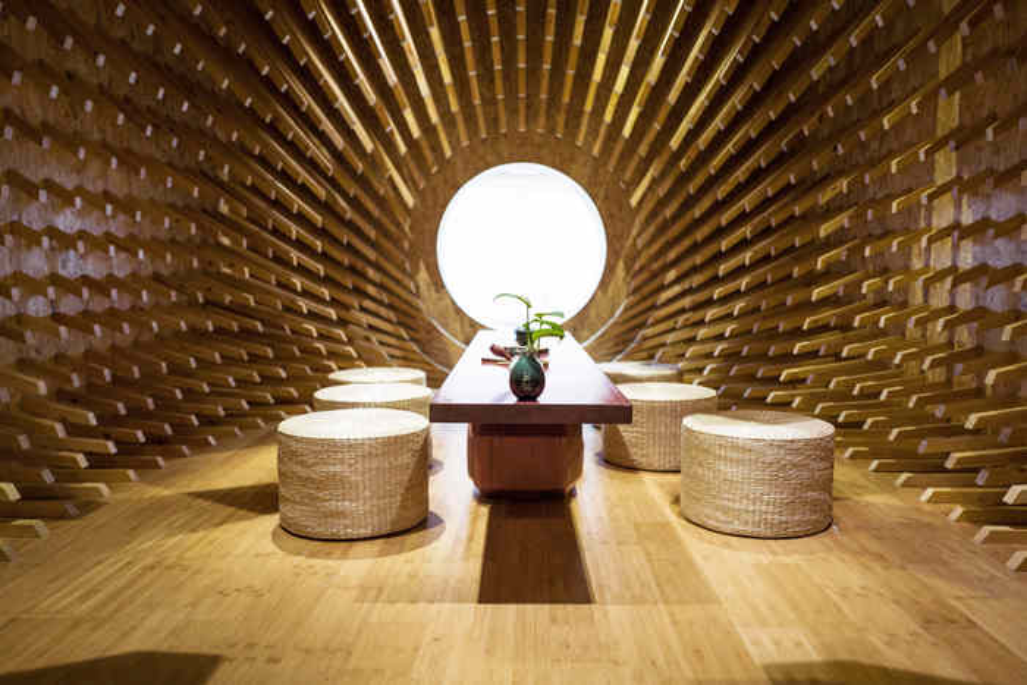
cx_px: 514
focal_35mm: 28
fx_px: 799
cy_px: 342
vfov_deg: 46.4
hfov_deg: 65.5
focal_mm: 28
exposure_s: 1/60
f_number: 1.7
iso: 640
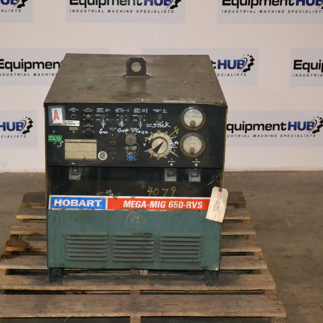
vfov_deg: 22.5
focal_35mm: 77
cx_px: 133
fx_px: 813
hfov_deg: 22.4
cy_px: 162
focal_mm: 40
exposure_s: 1/60
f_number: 5.3
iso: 3200
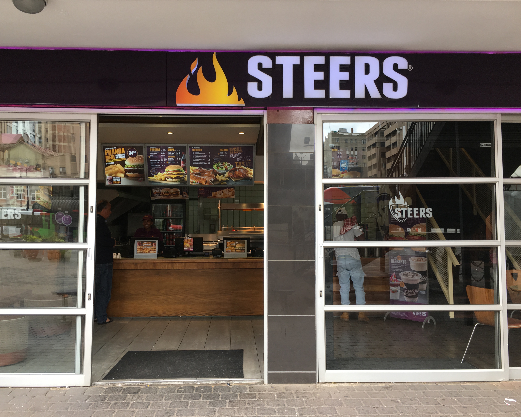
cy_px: 206
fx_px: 478
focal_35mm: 31
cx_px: 258
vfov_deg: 47.1
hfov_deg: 57.2
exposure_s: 1/100
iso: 32
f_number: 2.2
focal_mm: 4.15
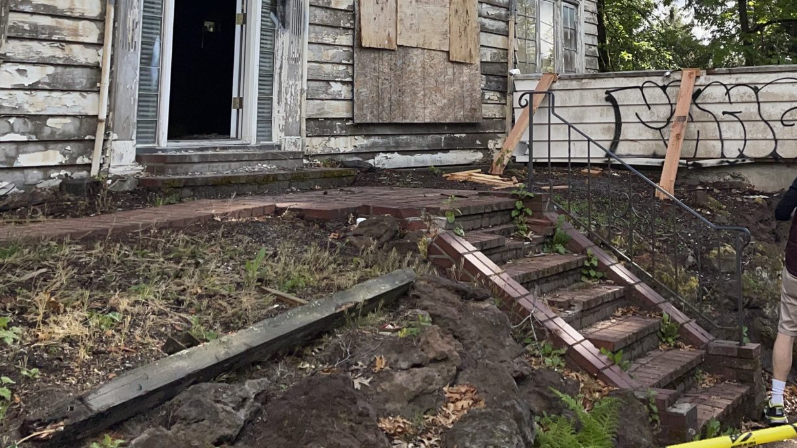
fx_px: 993
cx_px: 508
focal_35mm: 47
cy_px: -40
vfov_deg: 23.9
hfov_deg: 43.3
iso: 32
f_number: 1.6
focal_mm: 5.1
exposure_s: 1/2387
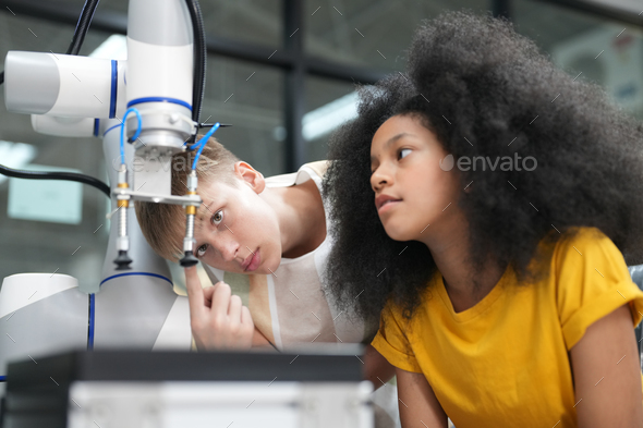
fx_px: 893
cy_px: 214
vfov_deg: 27.0
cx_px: 322
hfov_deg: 39.6
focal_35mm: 50
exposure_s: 1/193
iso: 1000
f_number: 1.8
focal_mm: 50
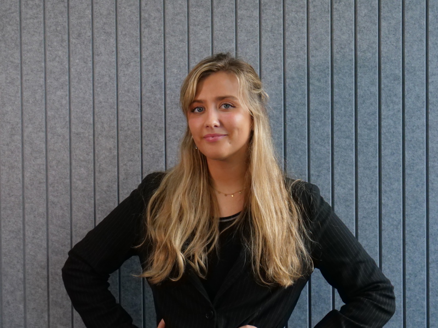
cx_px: 219
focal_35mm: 78
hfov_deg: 25.0
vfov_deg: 18.9
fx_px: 987
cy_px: 164
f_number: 7.1
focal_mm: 39
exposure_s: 1/320
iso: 2500
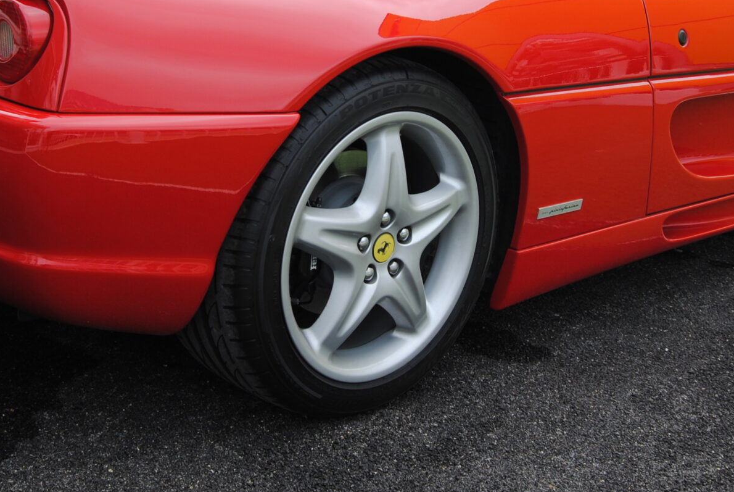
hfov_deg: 28.4
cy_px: 119
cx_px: 313
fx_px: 1450
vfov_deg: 19.1
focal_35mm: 71
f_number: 6.3
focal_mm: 22
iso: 100
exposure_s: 1/160
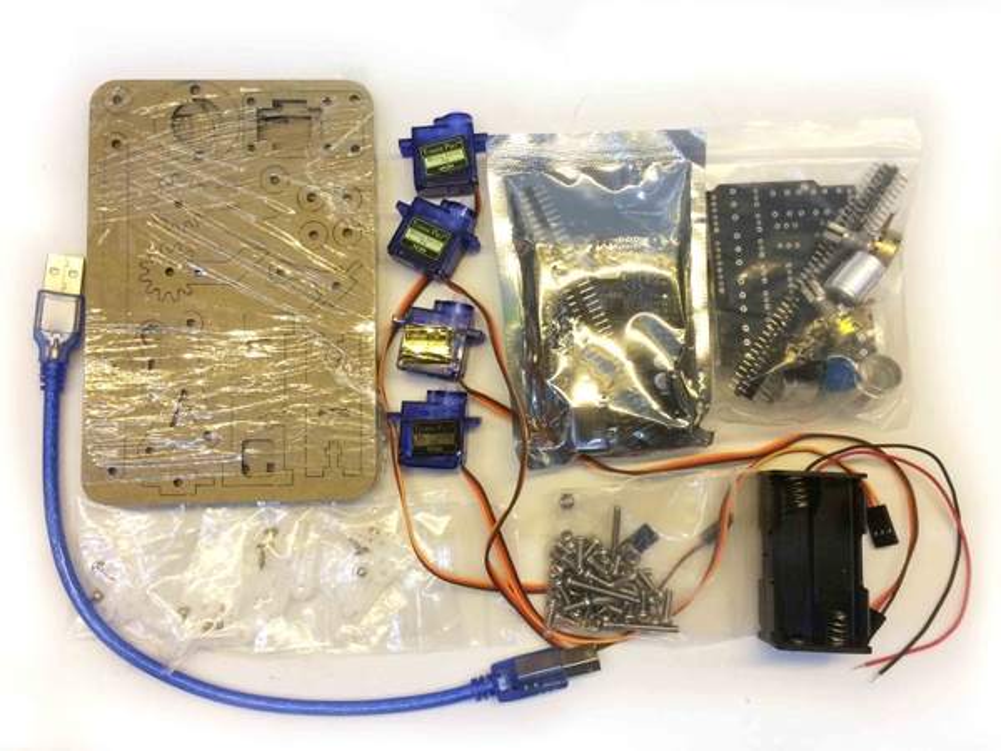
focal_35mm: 29
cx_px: 500
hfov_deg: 61.7
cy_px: 376
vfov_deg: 48.2
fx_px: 839
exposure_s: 1/33
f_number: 2.2
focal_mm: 4.15
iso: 64
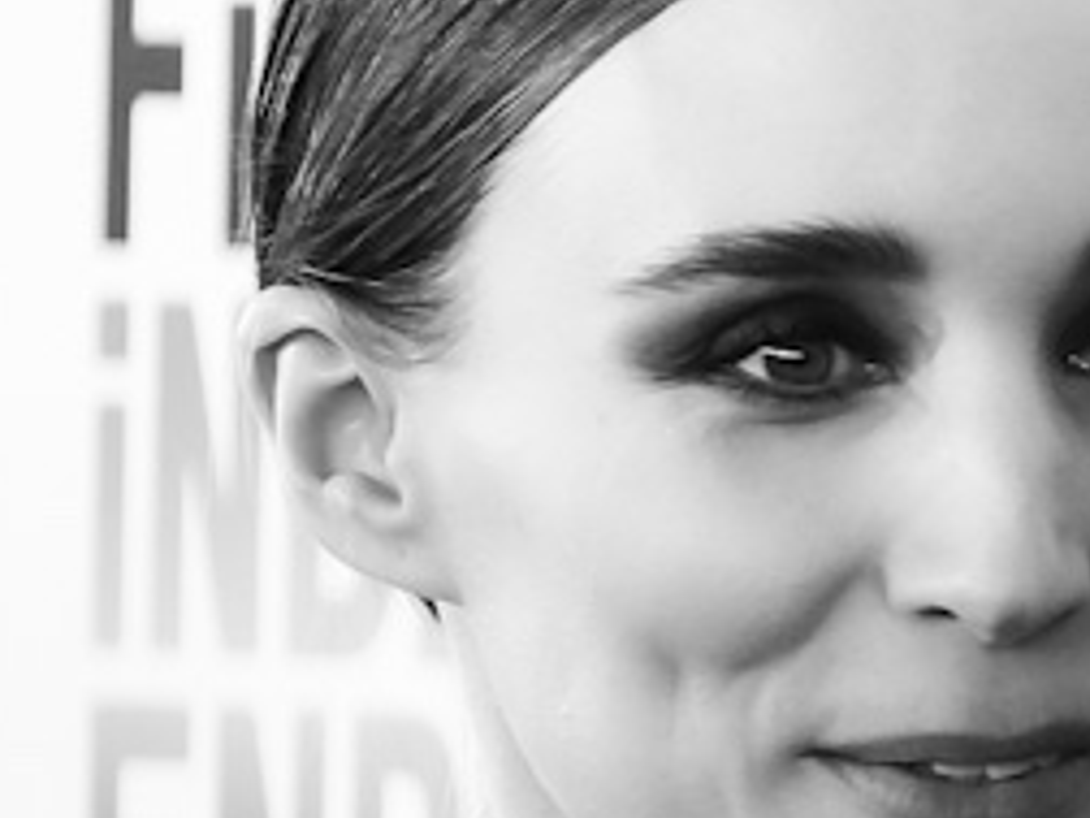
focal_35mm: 1109
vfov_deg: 1.3
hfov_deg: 1.8
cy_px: 1000
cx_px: 2145
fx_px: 34921
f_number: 2.8
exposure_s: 1/500
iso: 640
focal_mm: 129.2
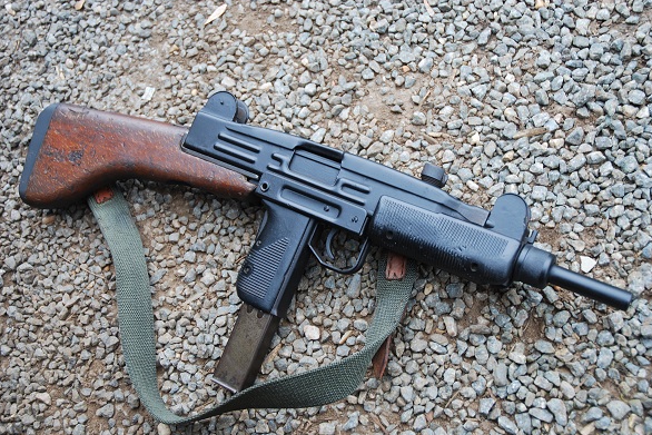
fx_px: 752
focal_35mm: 42
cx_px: 325
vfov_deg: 32.3
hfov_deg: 46.9
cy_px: 220
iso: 200
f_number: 4.5
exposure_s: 1/80
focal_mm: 27
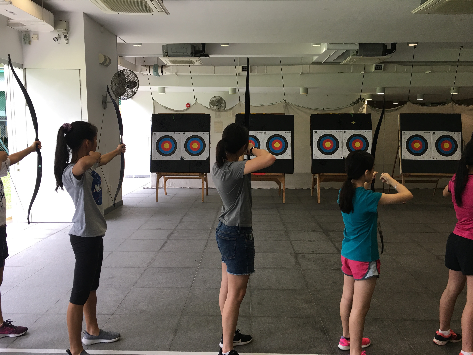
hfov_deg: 61.7
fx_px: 396
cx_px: 236
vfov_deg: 48.2
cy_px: 178
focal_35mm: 29
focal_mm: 4.15
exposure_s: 1/33
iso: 32
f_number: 2.2
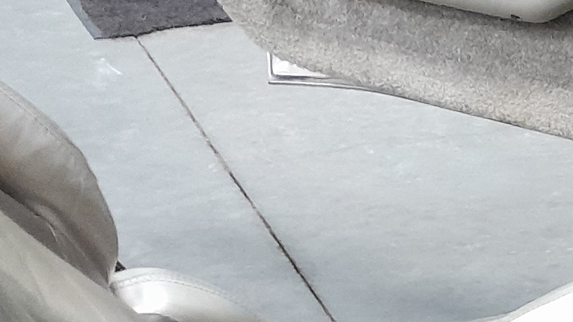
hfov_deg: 15.7
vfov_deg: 9.6
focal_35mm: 113
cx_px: 1076
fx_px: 1717
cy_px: 745
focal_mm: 4
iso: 500
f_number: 1.8
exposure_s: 1/30
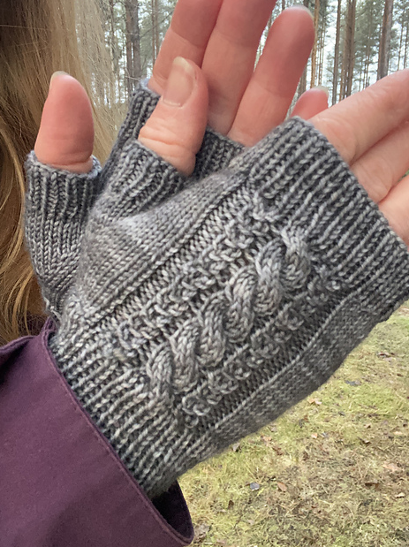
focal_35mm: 31
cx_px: 210
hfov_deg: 45.4
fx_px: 489
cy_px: 266
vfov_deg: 58.4
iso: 400
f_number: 2.2
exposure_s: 1/58
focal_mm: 2.71
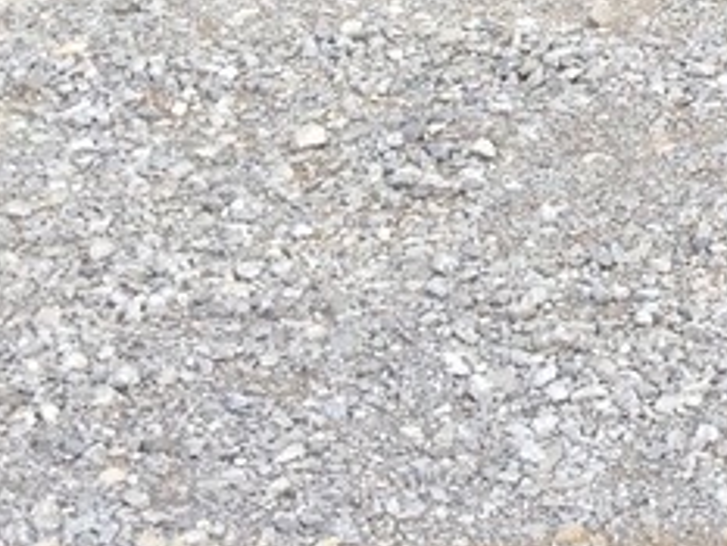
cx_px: 1173
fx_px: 3803
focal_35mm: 181
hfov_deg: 10.5
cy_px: -730
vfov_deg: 7.7
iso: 50
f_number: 2.4
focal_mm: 4.12
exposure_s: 1/169
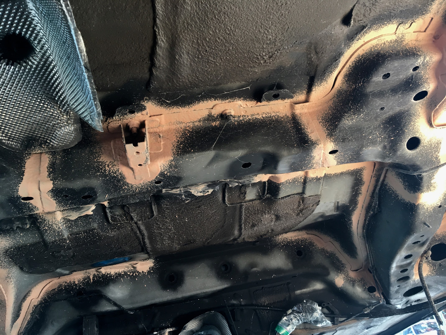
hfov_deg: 61.7
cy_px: 168
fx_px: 374
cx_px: 223
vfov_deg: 48.2
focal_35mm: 29
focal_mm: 4.15
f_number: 2.2
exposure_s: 1/40
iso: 25
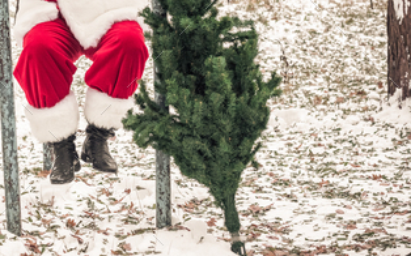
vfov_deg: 9.7
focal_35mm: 134
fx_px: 1500
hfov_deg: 15.5
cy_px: 13
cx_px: 60
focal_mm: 70
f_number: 5.6
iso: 800
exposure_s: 1/640
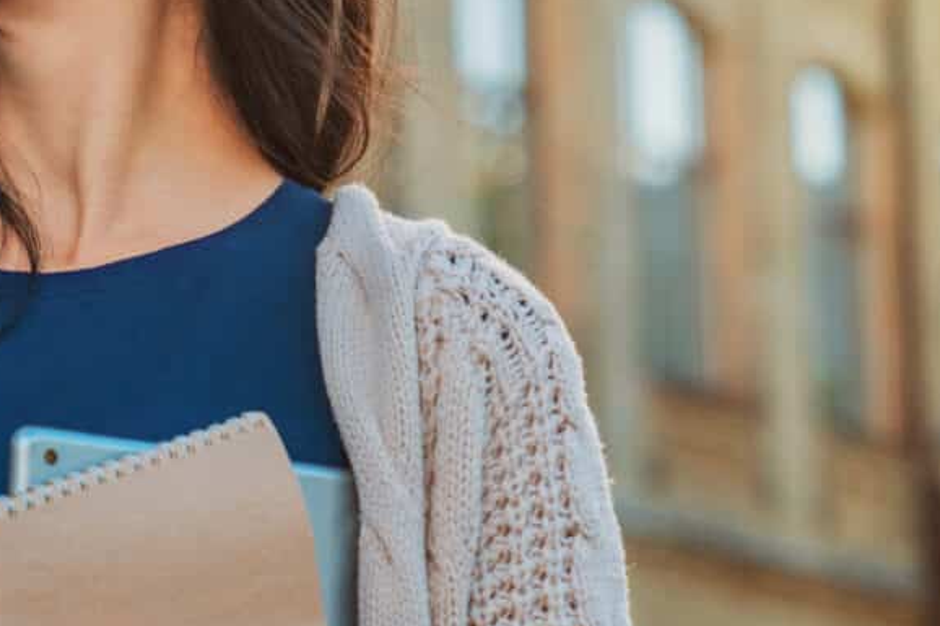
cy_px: 164
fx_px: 6291
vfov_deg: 5.7
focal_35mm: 241
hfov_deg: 8.5
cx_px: -181
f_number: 3.5
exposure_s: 1/800
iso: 640
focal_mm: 68
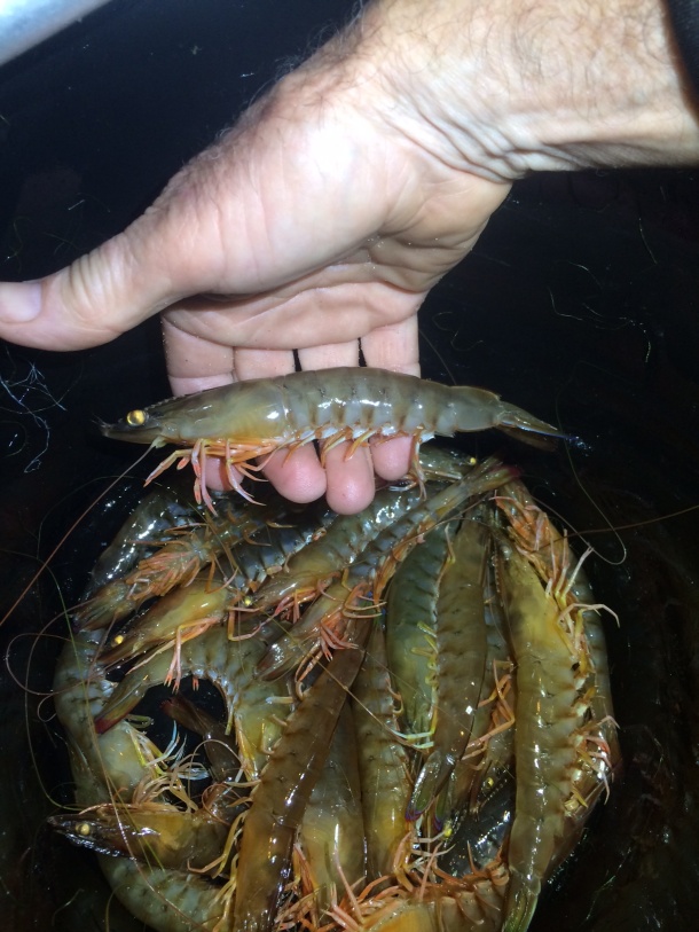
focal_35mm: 30
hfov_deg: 46.8
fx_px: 808
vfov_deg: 60.0
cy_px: 466
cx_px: 350
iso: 80
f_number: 2.2
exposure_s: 1/30
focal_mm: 4.12
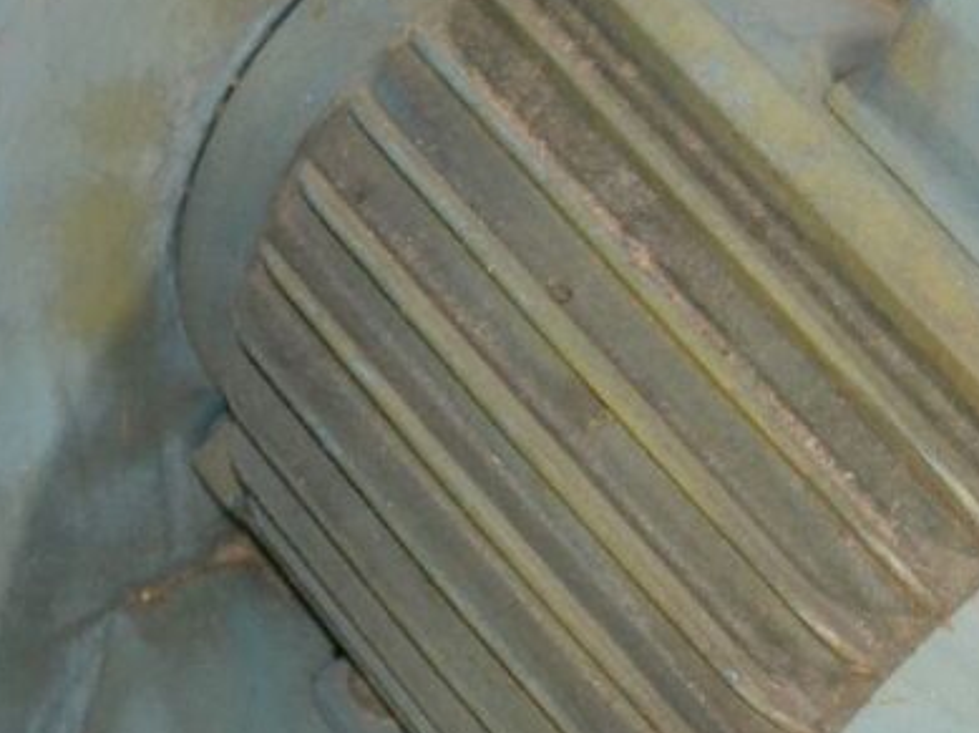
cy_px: 775
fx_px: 5369
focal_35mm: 190
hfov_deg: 10.4
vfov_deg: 7.8
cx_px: 831
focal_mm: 40
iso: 2800
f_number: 5.3
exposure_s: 1/60
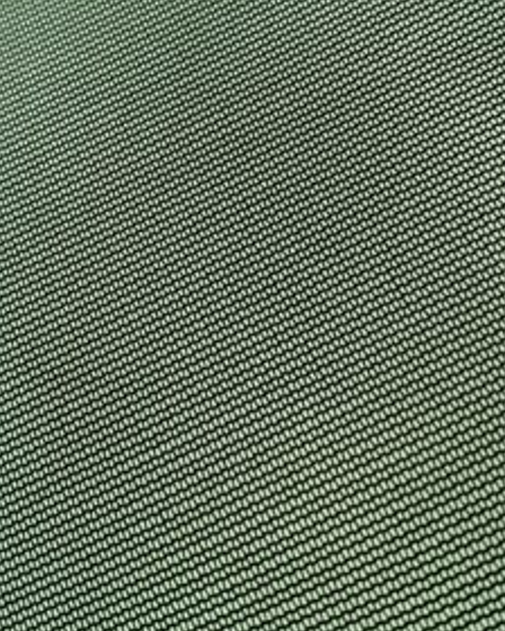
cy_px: 251
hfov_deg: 30.8
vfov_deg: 37.9
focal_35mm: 49
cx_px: 241
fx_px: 915
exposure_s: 1/60
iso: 100
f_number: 1.8
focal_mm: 4.25
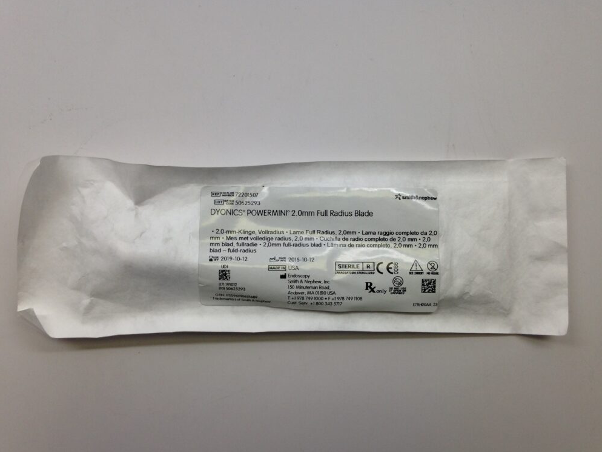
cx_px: 299
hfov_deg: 54.0
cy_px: 229
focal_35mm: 34
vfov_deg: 41.8
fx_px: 591
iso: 50
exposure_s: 1/60
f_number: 2.4
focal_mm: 4.12
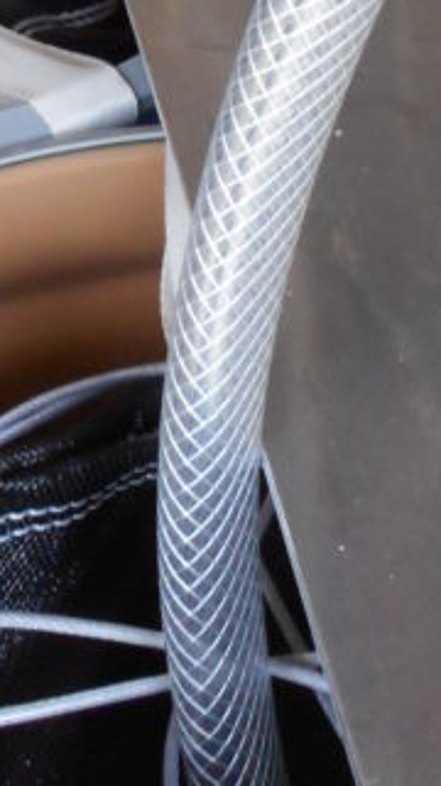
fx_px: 1813
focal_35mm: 87
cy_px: -245
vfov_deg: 21.9
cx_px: 37
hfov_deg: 13.7
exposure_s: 1/30
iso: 320
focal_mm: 4.5
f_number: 3.7
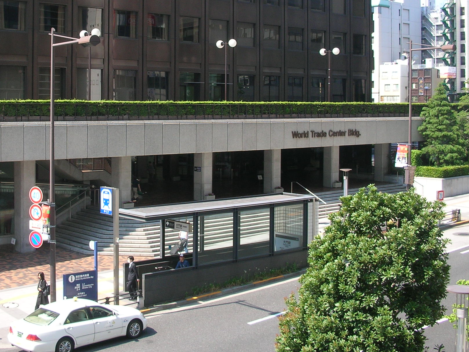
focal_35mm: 56
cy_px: 105
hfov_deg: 34.3
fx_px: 759
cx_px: 195
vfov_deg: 25.9
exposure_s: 1/247
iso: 50
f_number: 3
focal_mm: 5.8
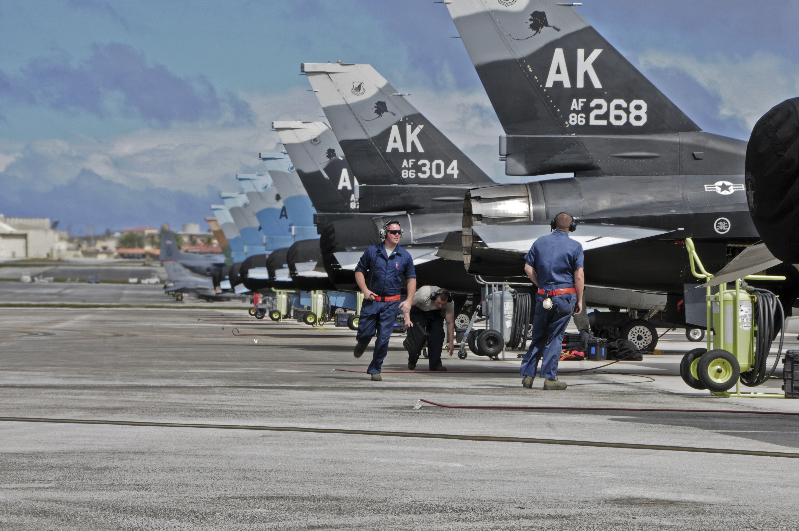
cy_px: 266
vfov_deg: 13.0
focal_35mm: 105
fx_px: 2328
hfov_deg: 19.5
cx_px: 400
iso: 200
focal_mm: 70
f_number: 16
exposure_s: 1/100
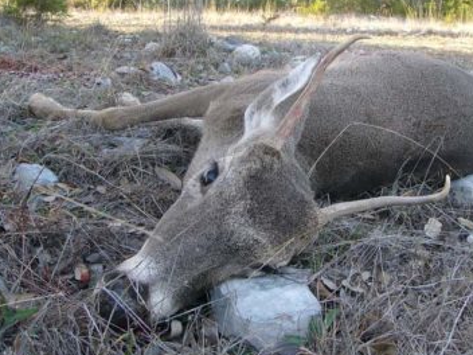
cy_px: 154
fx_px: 642
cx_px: 282
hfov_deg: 40.3
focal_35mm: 47
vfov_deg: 30.8
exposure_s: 1/60
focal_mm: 6
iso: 50
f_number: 2.8
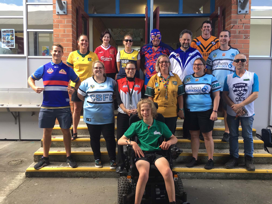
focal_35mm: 29
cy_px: 102
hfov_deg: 61.7
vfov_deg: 48.2
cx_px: 136
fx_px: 228
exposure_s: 1/100
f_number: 2.2
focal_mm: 4.15
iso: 40
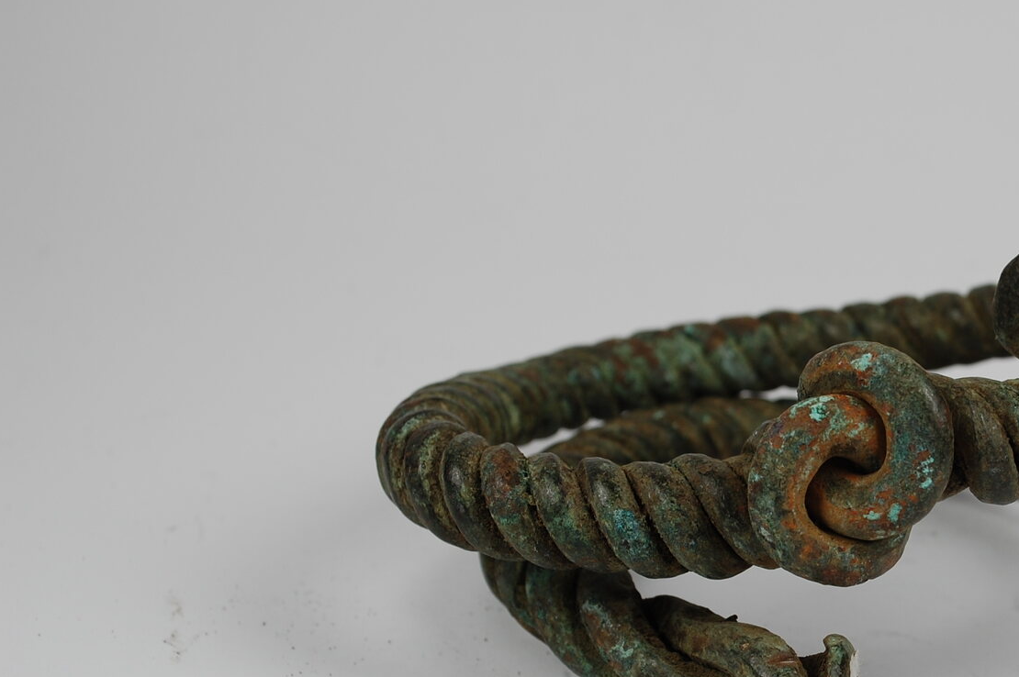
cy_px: 444
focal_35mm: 73
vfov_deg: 18.6
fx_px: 2064
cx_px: 821
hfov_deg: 27.2
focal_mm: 30
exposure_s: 1/200
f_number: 7.1
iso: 200
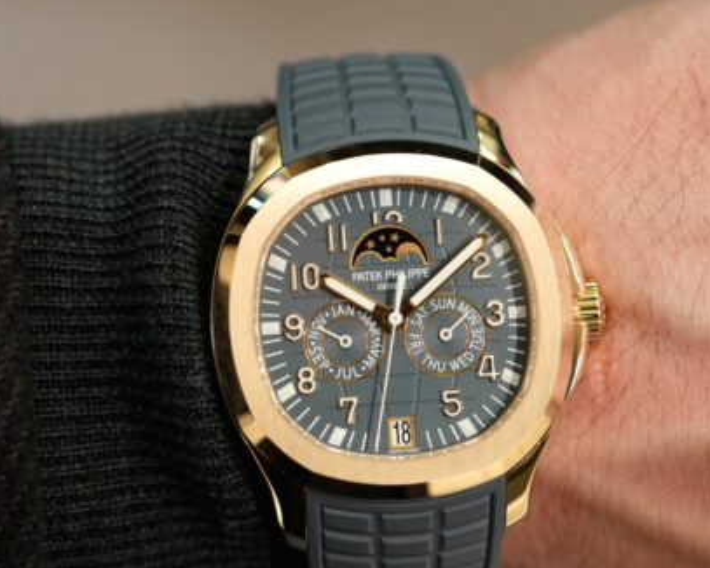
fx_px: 1745
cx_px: 368
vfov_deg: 18.5
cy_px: 331
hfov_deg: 23.0
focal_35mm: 83
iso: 3200
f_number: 3.5
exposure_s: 1/100
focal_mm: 50
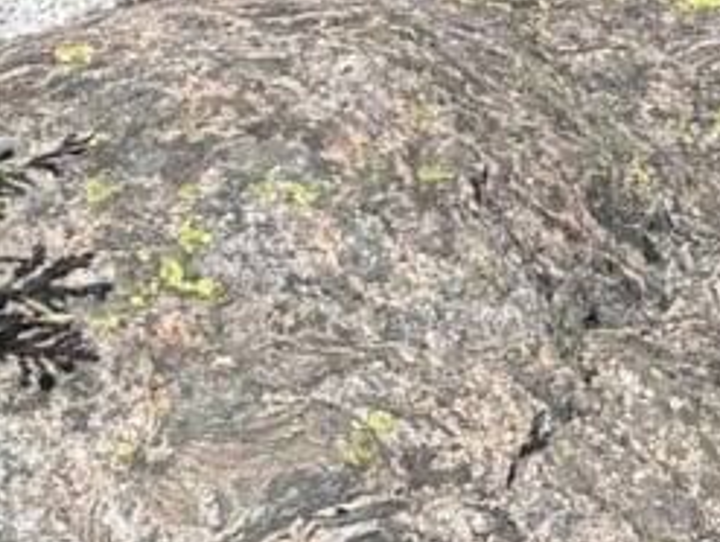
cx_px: 647
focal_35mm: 149
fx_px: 3104
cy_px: -982
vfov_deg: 8.6
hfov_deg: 13.1
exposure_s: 1/3861
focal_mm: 6.86
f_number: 1.78
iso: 80
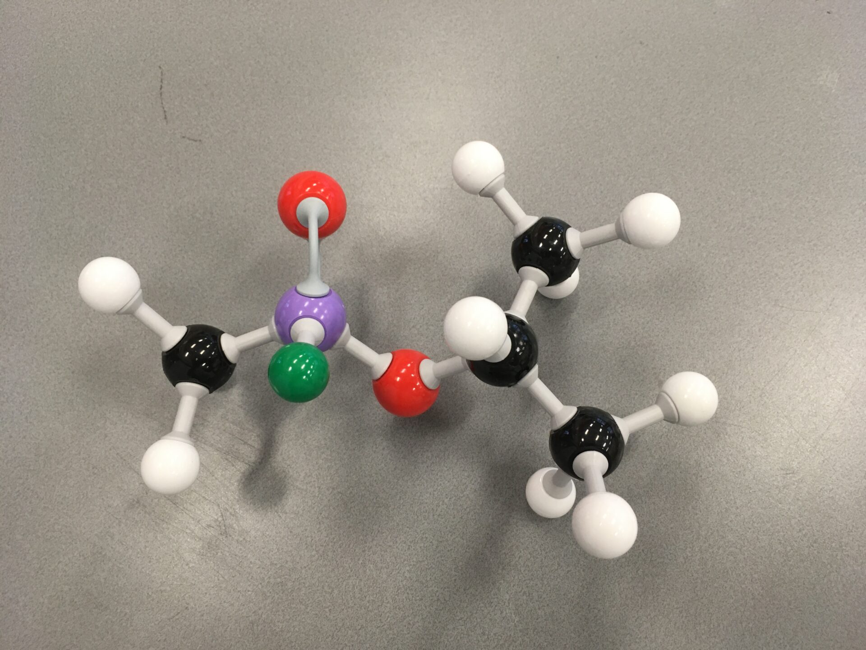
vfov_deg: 48.2
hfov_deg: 61.7
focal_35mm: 29
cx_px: 433
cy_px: 325
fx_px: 726
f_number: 2.2
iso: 125
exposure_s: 1/33
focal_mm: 4.15
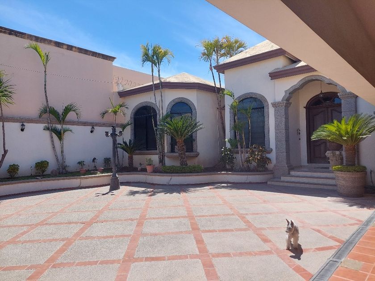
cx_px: 188
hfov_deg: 71.6
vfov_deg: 56.8
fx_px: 260
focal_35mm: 24
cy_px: 140
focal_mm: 5.23
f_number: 1.8
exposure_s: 1/1223
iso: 40
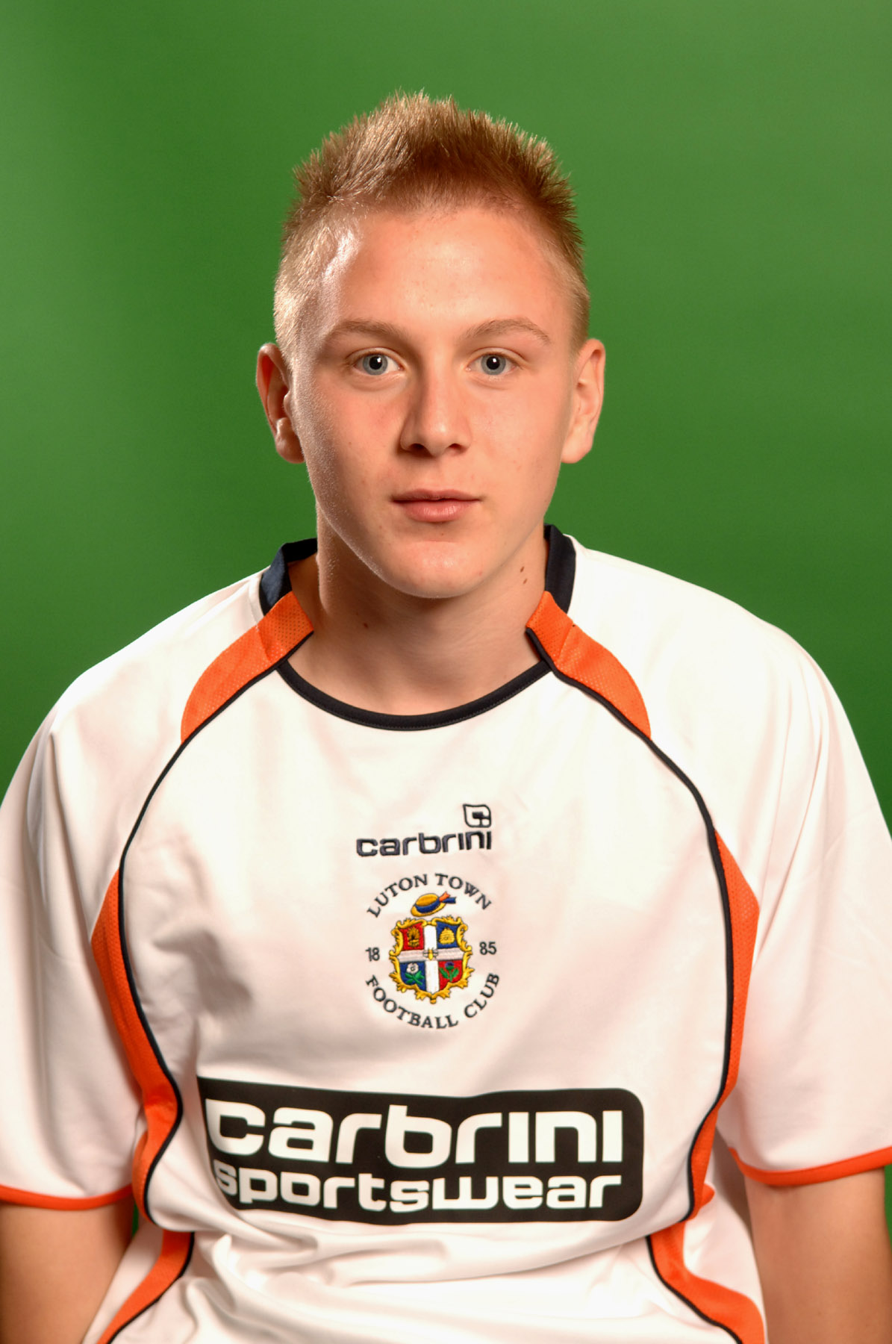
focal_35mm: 78
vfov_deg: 26.0
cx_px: 446
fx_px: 2907
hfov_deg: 17.4
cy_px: 672
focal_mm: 52
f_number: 5
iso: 400
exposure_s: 1/125
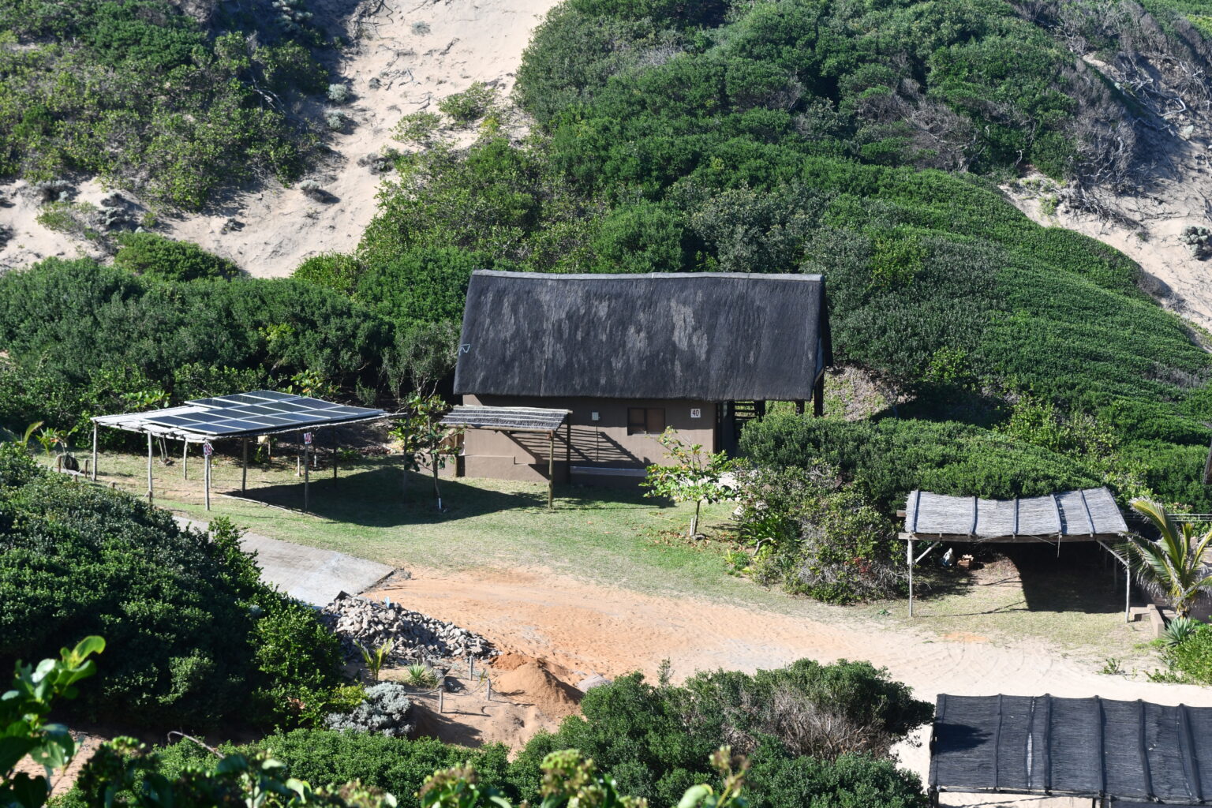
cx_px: 606
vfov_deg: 26.0
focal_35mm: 52
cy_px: 404
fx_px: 1751
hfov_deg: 38.2
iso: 200
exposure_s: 1/250
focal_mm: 35
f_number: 8
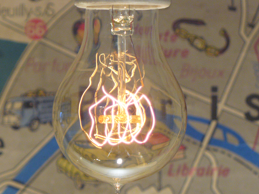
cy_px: 95
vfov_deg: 10.0
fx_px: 1115
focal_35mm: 149
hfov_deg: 13.3
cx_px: 120
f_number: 3.7
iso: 200
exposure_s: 1/13
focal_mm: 21
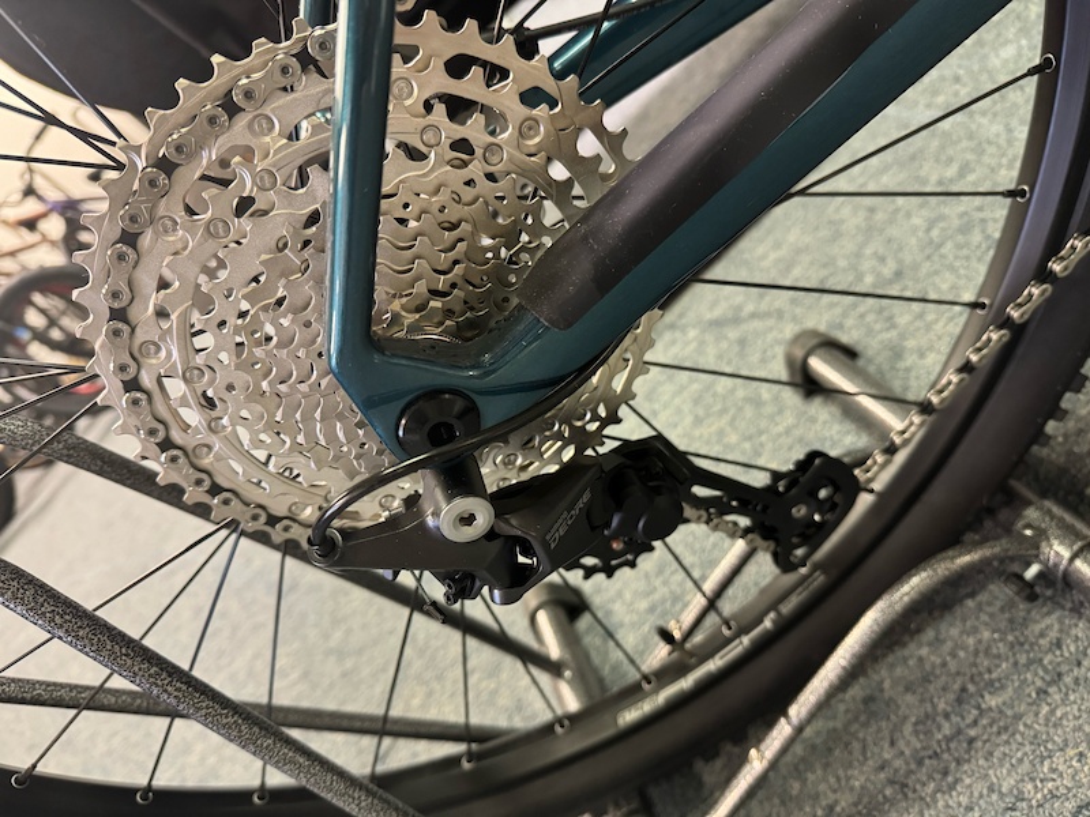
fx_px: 756
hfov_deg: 71.6
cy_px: 408
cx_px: 545
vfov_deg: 56.8
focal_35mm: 24
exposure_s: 1/60
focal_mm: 6.76
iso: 500
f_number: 1.78
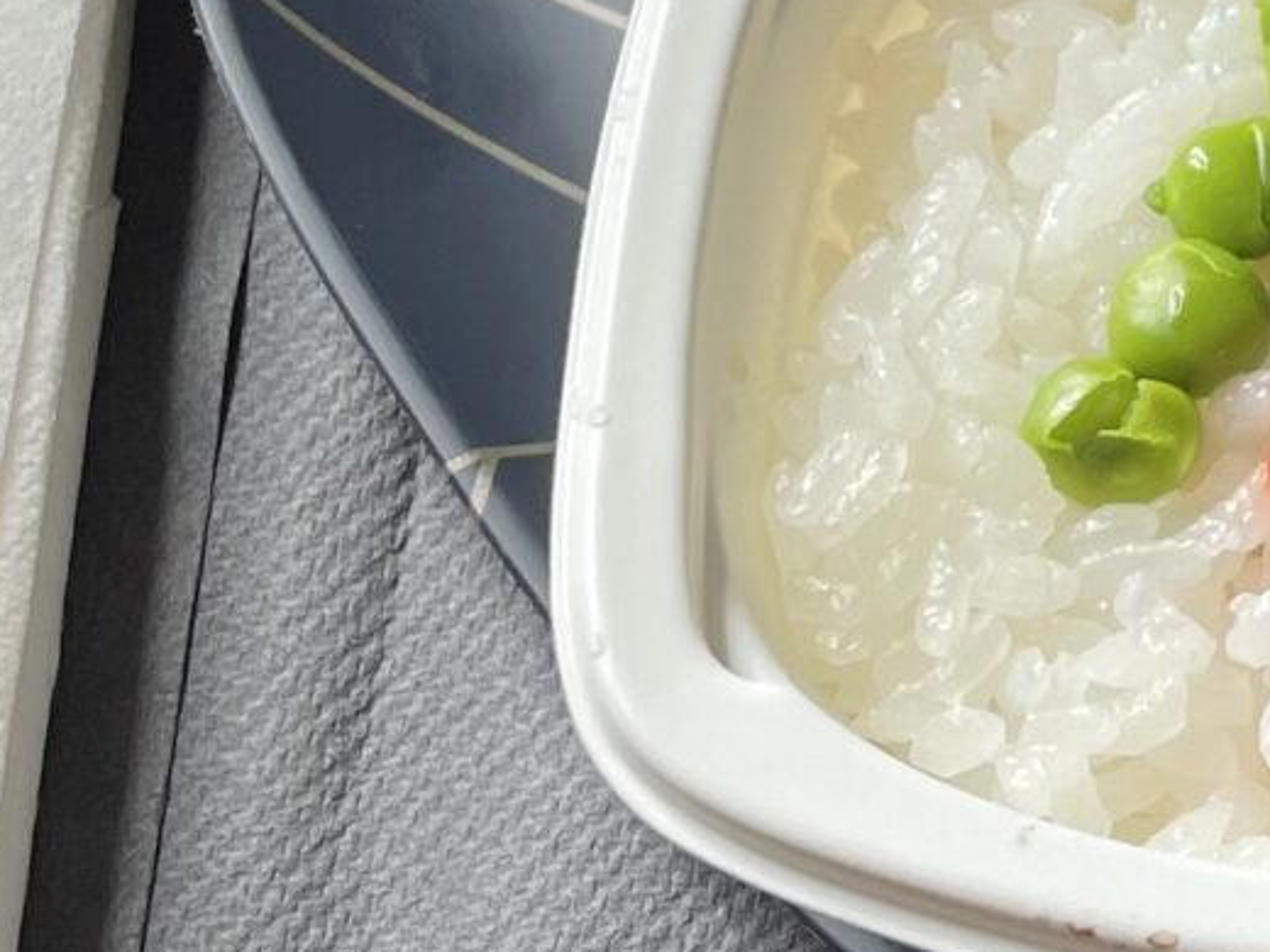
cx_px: 1859
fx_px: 4696
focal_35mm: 128
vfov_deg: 11.2
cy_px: -361
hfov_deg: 14.4
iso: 64
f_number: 1.6
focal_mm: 4.2
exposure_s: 1/95
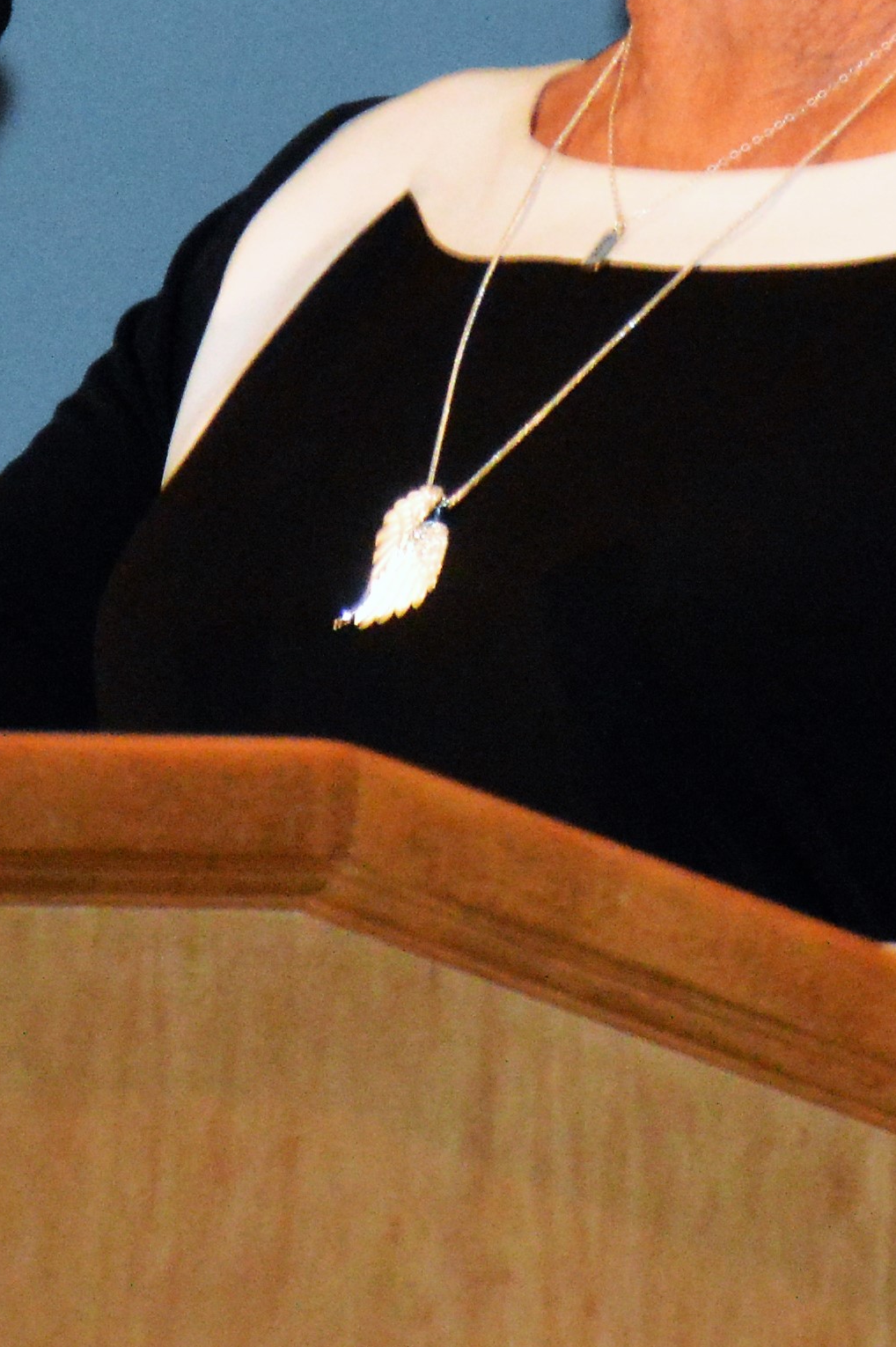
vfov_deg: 2.6
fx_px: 29307
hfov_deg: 1.8
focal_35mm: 784
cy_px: -309
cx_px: 290
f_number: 5.6
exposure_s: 1/60
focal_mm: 200
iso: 3200
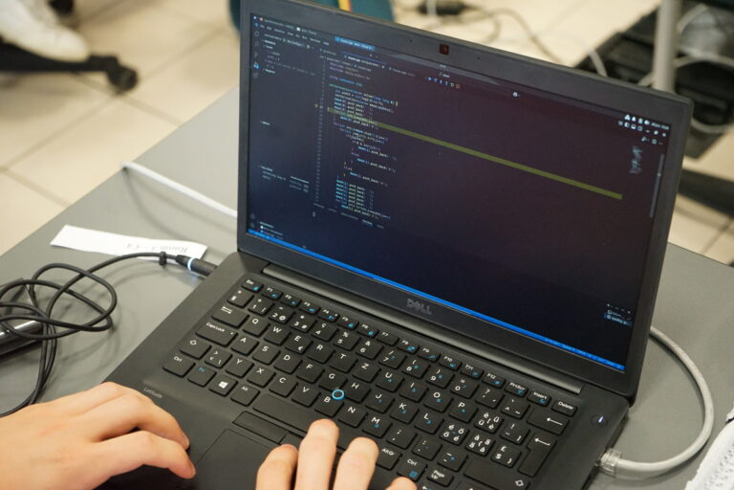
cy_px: 245
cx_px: 367
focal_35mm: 56
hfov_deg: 35.6
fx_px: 1142
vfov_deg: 24.2
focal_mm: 56
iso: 6400
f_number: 5.6
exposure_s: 1/125
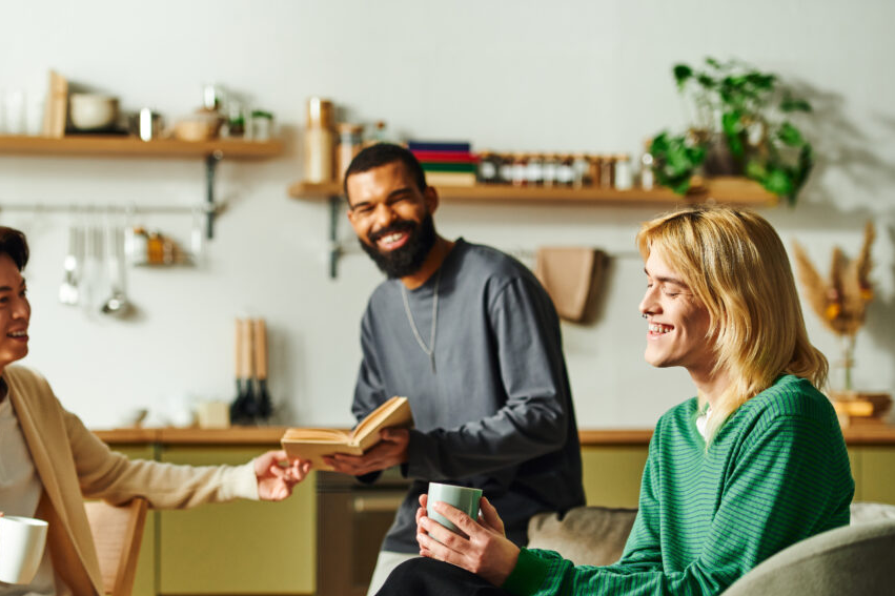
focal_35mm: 118
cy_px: 351
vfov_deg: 11.6
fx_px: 2933
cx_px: 368
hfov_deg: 17.3
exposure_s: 1/200
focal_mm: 98
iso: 250
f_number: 2.8
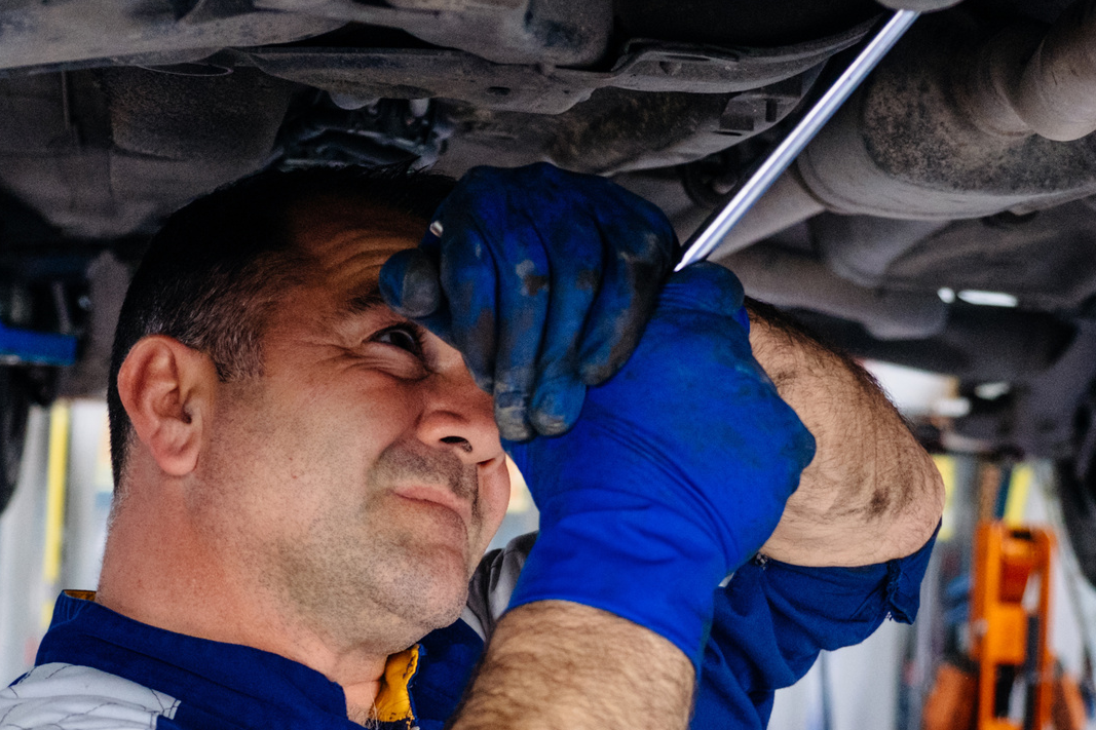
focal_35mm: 105
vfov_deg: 13.0
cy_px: 477
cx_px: 595
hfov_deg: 19.5
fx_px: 3196
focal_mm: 37.4
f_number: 3.6
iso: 1600
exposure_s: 1/125
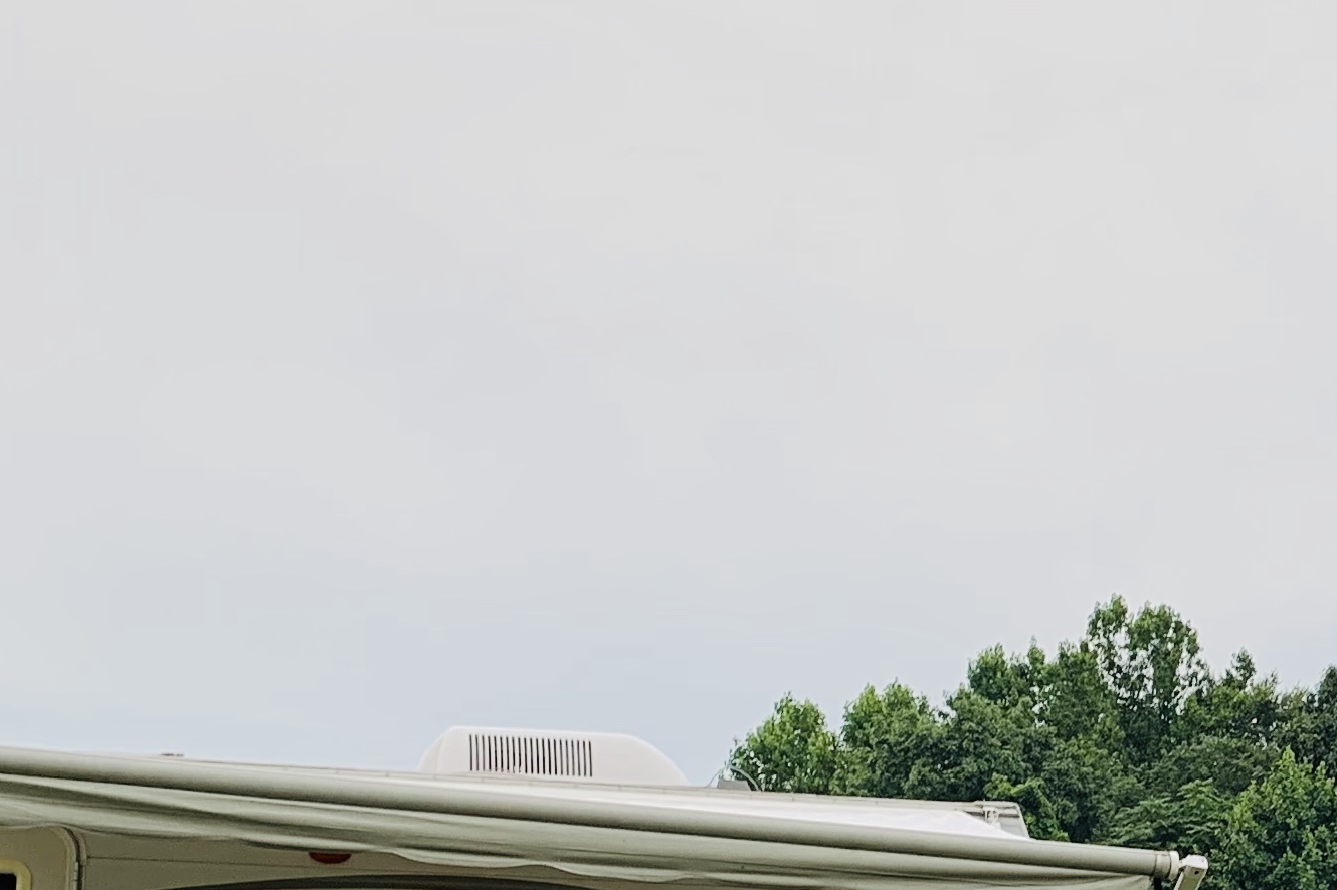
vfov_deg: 16.4
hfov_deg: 23.6
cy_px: 796
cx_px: 1363
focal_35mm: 82
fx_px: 3044
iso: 32
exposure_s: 1/121
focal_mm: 4.25
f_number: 1.8
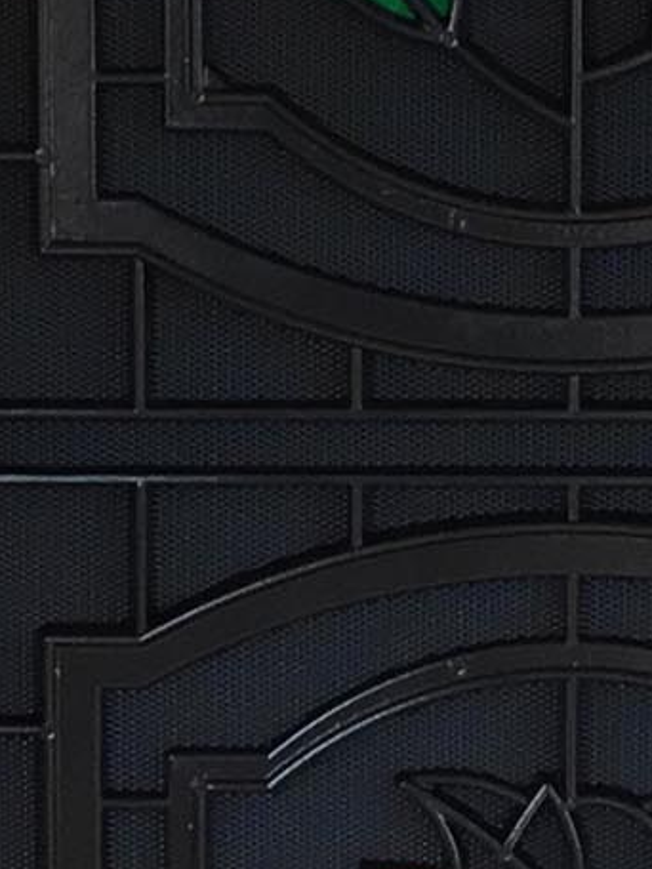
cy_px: 271
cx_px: 509
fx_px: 5123
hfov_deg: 7.3
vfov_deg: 9.7
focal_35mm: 204
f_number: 2.4
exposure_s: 1/100
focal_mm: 3.3
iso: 25
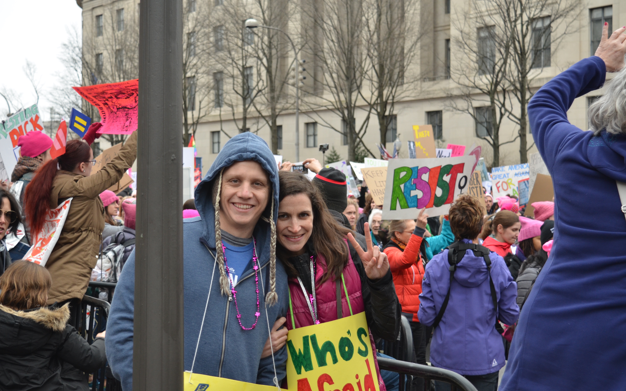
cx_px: 313
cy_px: 200
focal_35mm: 54
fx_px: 913
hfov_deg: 37.8
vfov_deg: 24.2
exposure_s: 1/100
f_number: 5
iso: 400
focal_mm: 35
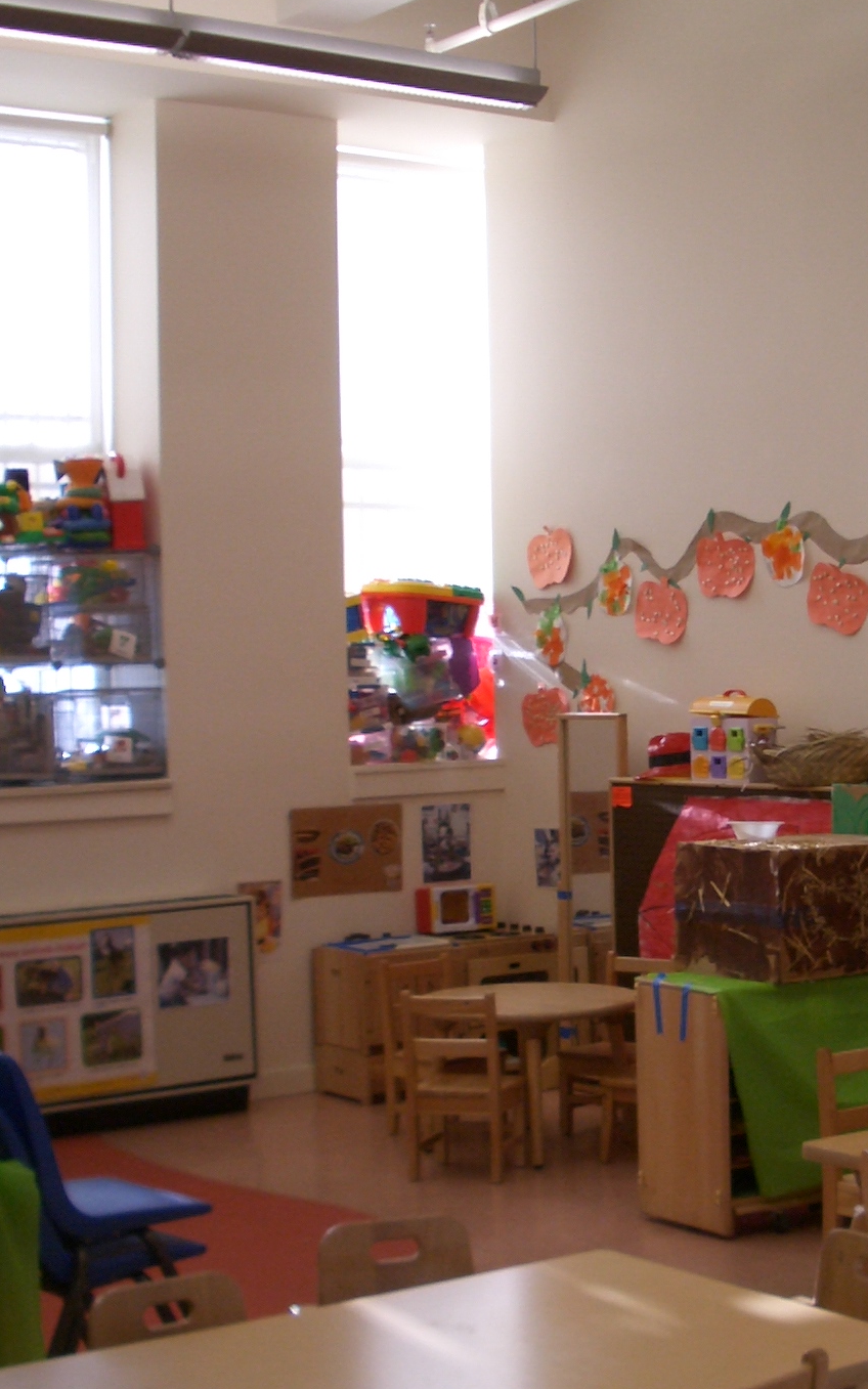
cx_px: 637
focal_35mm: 63
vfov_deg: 32.4
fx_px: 2385
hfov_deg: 20.5
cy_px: 779
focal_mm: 5.8
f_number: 2.6
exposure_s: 1/80
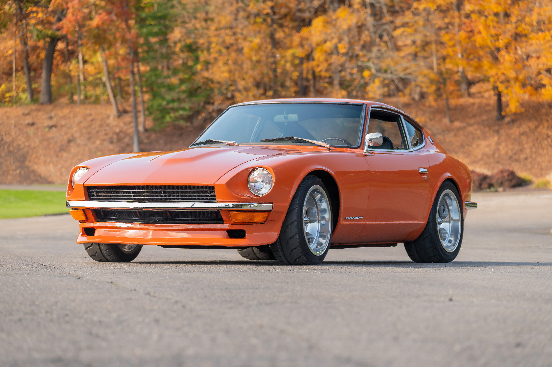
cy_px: 184
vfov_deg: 8.6
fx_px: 2452
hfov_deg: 12.8
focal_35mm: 160
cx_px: 276
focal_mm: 160
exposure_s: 1/125
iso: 500
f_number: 6.3
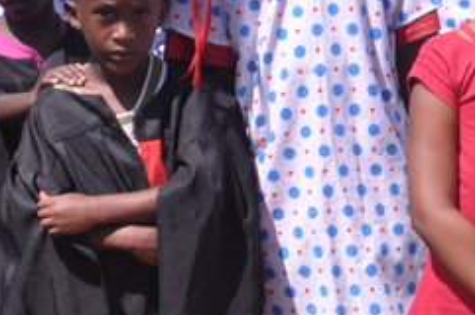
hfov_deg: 7.1
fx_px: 3703
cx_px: -388
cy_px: 53
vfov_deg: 4.9
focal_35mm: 281
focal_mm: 44
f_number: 11
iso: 500
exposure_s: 1/500
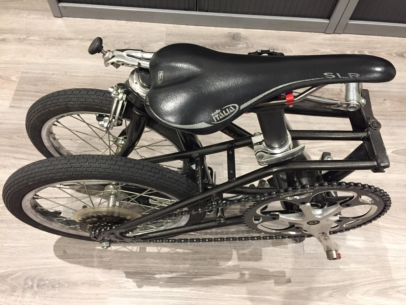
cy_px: 152
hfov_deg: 61.7
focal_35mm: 29
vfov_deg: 48.2
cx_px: 203
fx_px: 340
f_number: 2.2
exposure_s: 1/17
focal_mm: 4.15
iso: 320
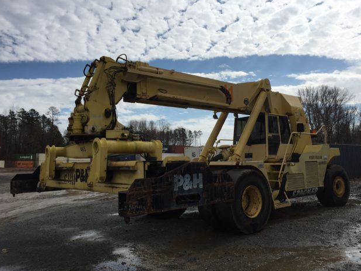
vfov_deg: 46.8
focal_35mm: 30
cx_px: 178
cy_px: 133
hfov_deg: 60.0
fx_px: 313
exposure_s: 1/5650
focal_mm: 4.15
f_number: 2.2
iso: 32
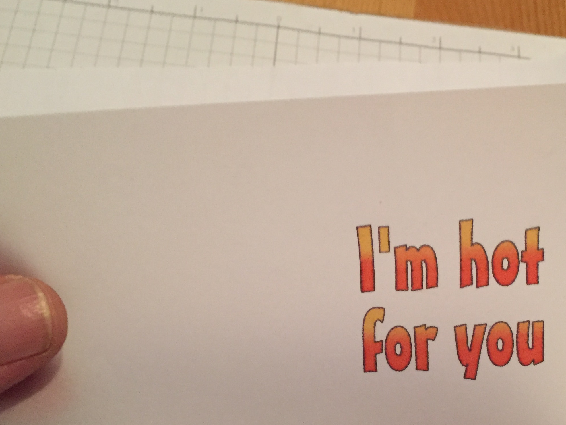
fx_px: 785
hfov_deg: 39.2
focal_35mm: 48
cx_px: 375
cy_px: 305
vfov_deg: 29.9
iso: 250
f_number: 2.2
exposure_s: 1/24
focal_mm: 4.15
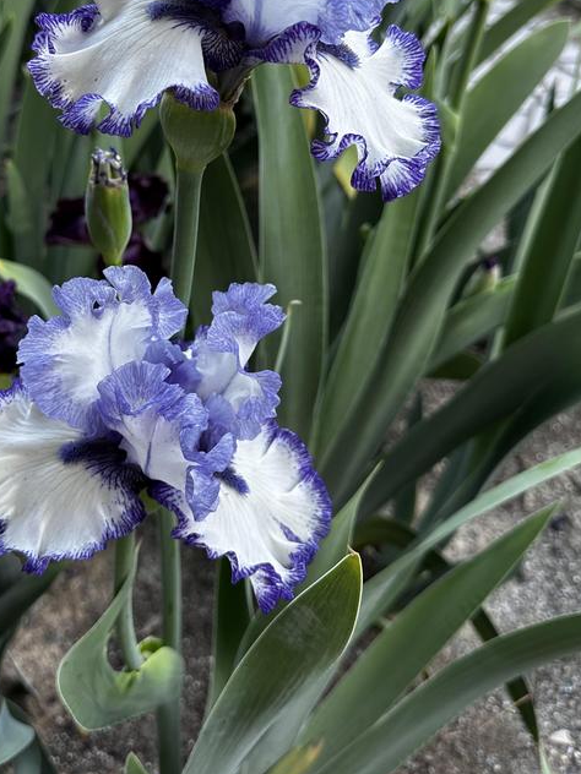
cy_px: 241
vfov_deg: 47.9
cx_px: 208
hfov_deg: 37.4
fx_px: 850
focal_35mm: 38
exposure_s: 1/121
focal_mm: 6.86
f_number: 1.78
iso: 64
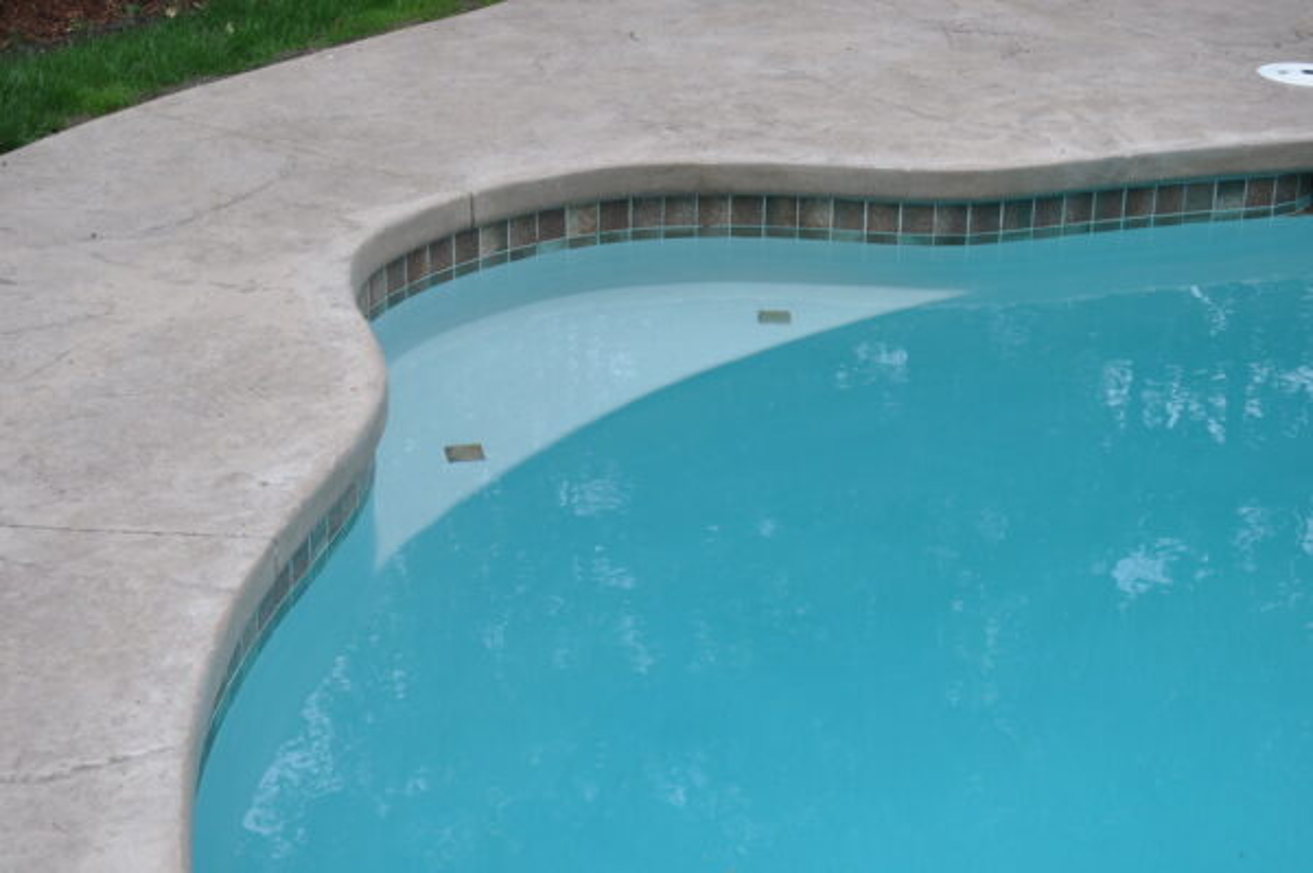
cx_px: 656
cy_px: 436
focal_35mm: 60
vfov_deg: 22.6
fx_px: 2186
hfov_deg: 33.4
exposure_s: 1/125
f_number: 5.6
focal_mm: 40
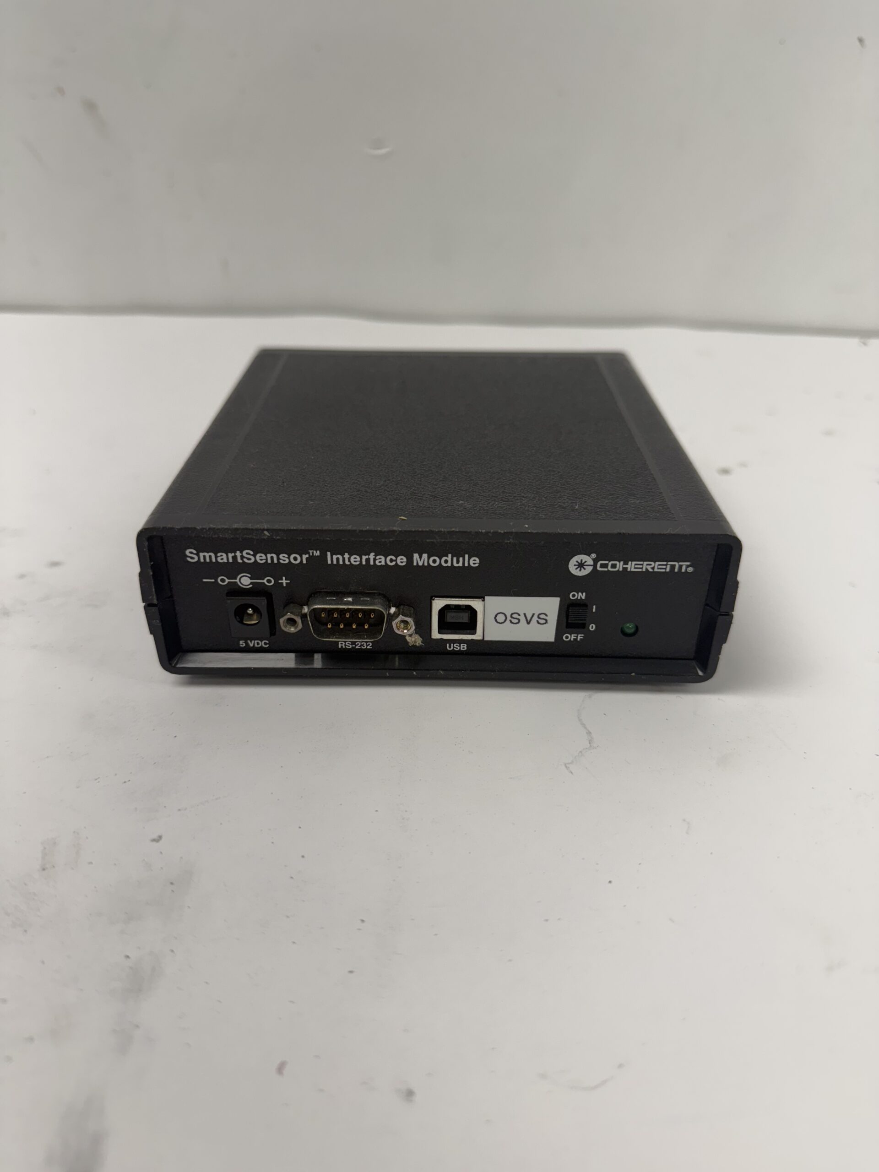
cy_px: 586
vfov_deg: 71.6
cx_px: 440
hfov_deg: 56.8
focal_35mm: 24
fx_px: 813
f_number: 1.78
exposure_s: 1/208
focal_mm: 6.76
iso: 64
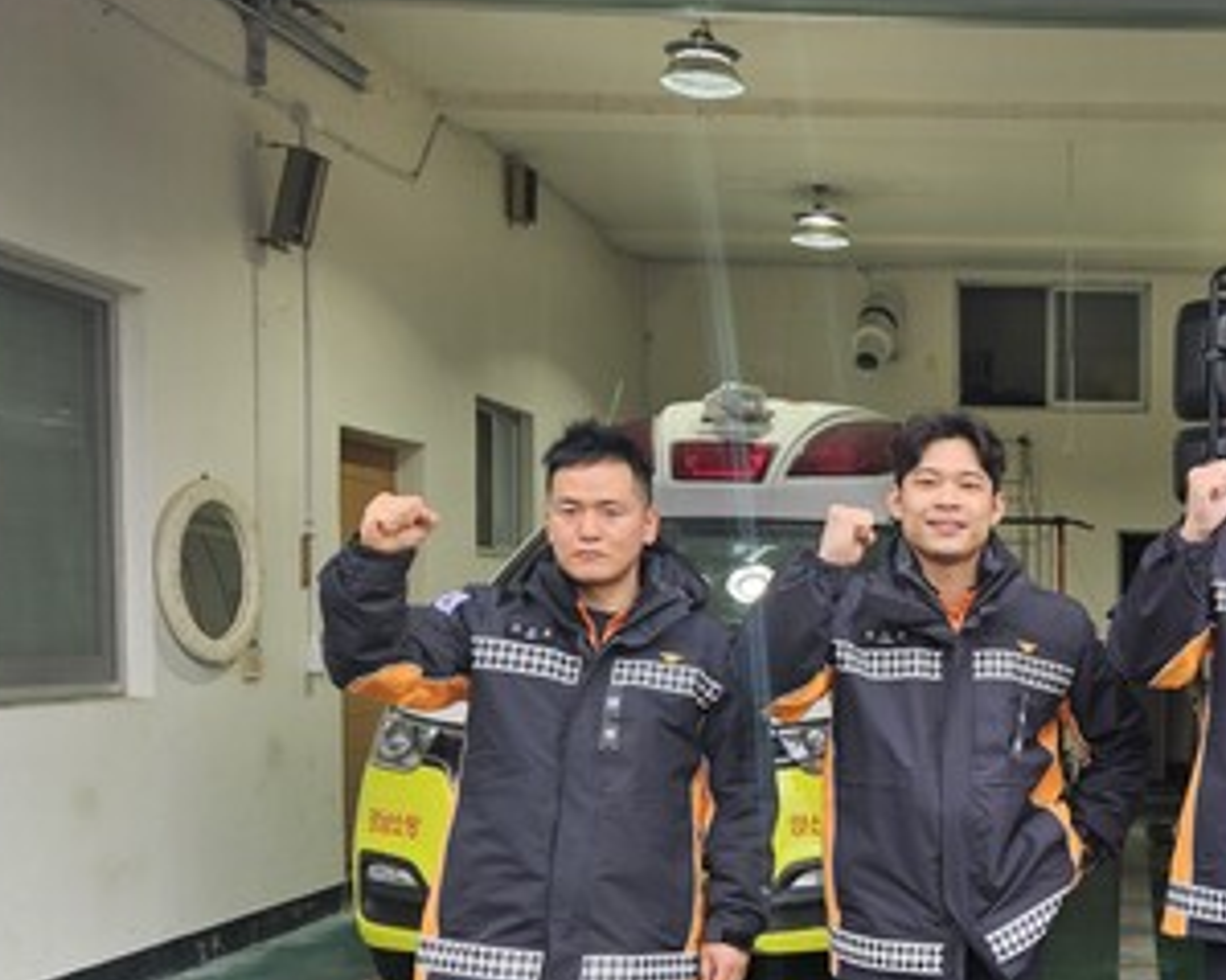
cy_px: 660
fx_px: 1632
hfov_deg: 37.6
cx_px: 1169
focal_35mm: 45
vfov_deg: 33.1
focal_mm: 5.4
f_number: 1.8
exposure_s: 1/153
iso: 25
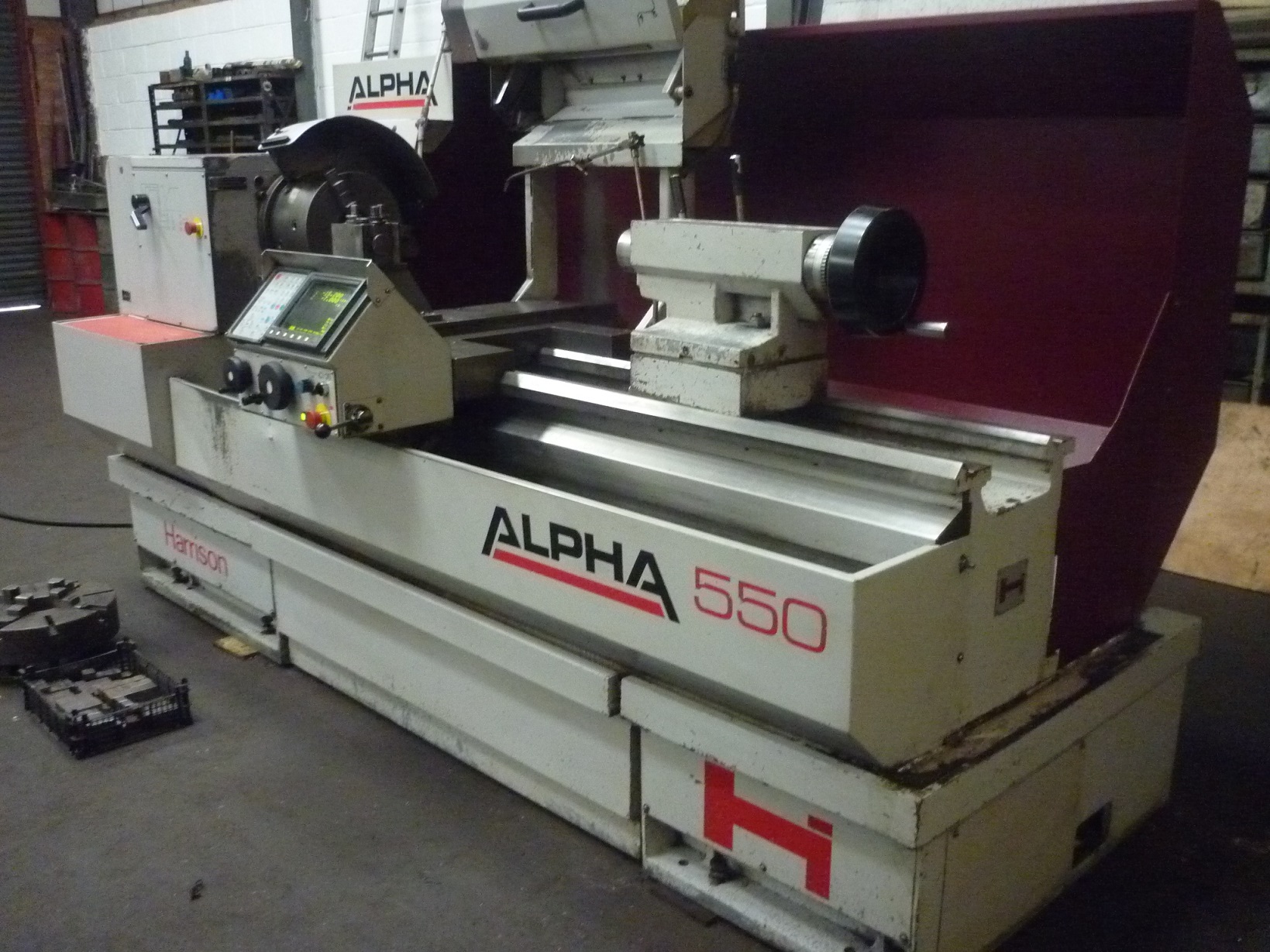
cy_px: 476
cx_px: 635
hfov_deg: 55.4
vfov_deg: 42.9
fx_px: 1211
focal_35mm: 33
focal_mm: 5.5
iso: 800
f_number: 2.8
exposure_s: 1/15
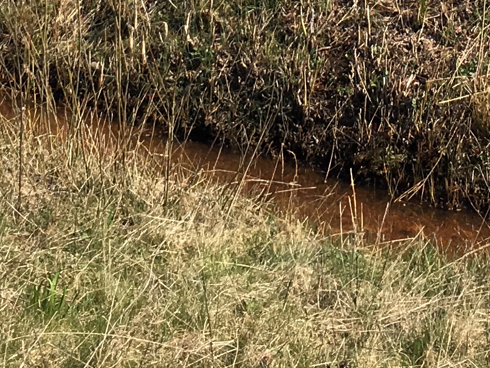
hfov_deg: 15.5
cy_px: -431
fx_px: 1798
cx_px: 275
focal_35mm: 127
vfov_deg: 10.5
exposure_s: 1/1282
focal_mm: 4.15
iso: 25
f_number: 2.2
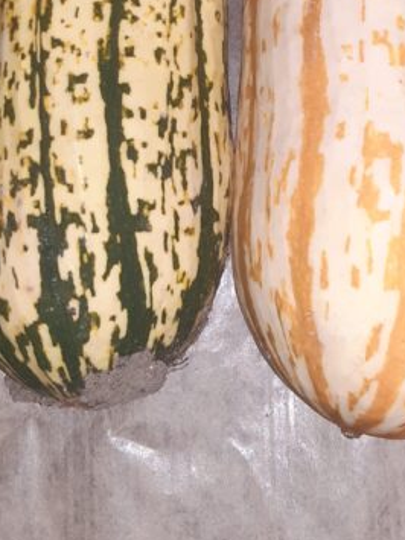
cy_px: 14
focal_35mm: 75
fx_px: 1171
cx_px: 268
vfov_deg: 24.9
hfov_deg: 19.6
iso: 250
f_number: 1.7
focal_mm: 3.92
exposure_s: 1/33
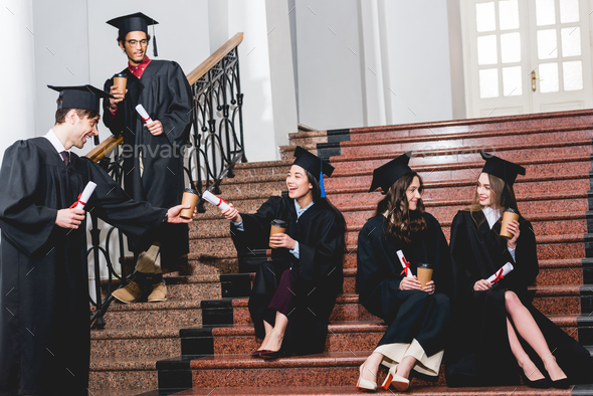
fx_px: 1154
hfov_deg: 28.8
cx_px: 296
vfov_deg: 19.5
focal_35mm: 70
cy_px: 198
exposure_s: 1/160
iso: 125
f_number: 4.5
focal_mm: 70
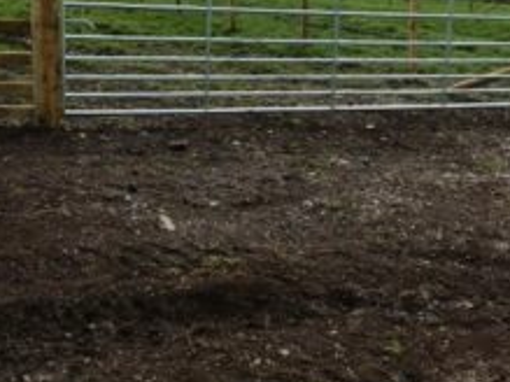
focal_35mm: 53
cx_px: 305
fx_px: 780
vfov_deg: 27.3
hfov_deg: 36.1
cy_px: 123
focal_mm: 4.15
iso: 25
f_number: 2.2
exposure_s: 1/1876
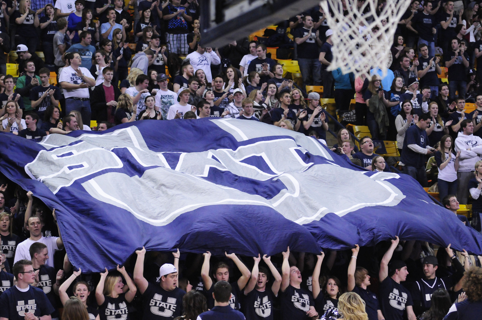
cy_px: 160
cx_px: 241
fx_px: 1417
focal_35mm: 106
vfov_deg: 12.9
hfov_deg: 19.3
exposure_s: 1/500
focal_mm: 70
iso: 2000
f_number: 2.8
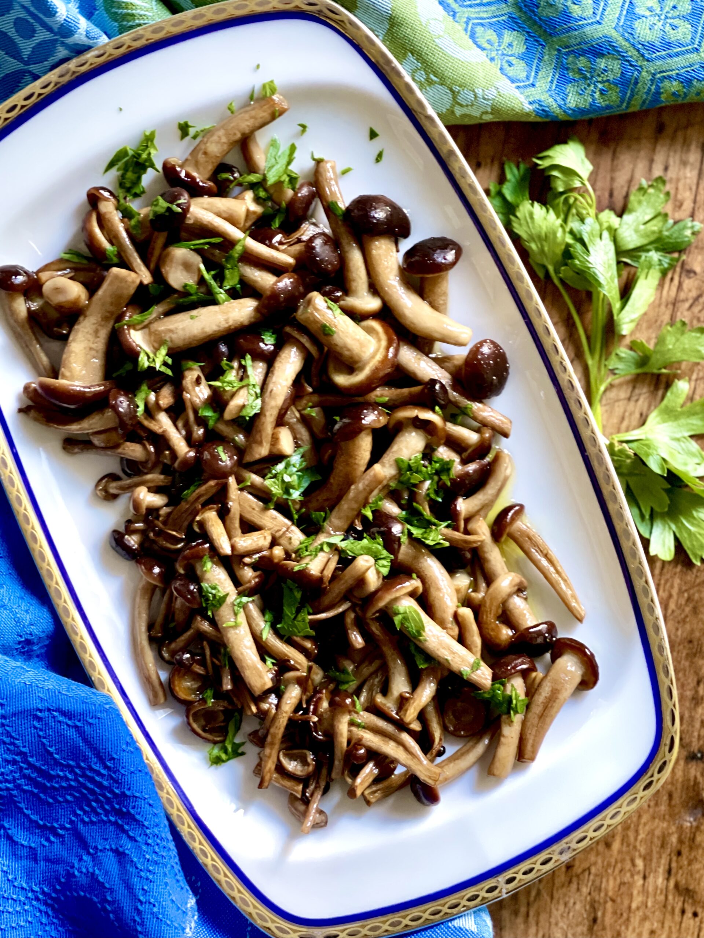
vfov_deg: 30.3
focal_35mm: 64
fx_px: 1735
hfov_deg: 22.9
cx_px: 352
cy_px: 469
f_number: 2.2
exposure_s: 1/15
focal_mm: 7.5
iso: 500
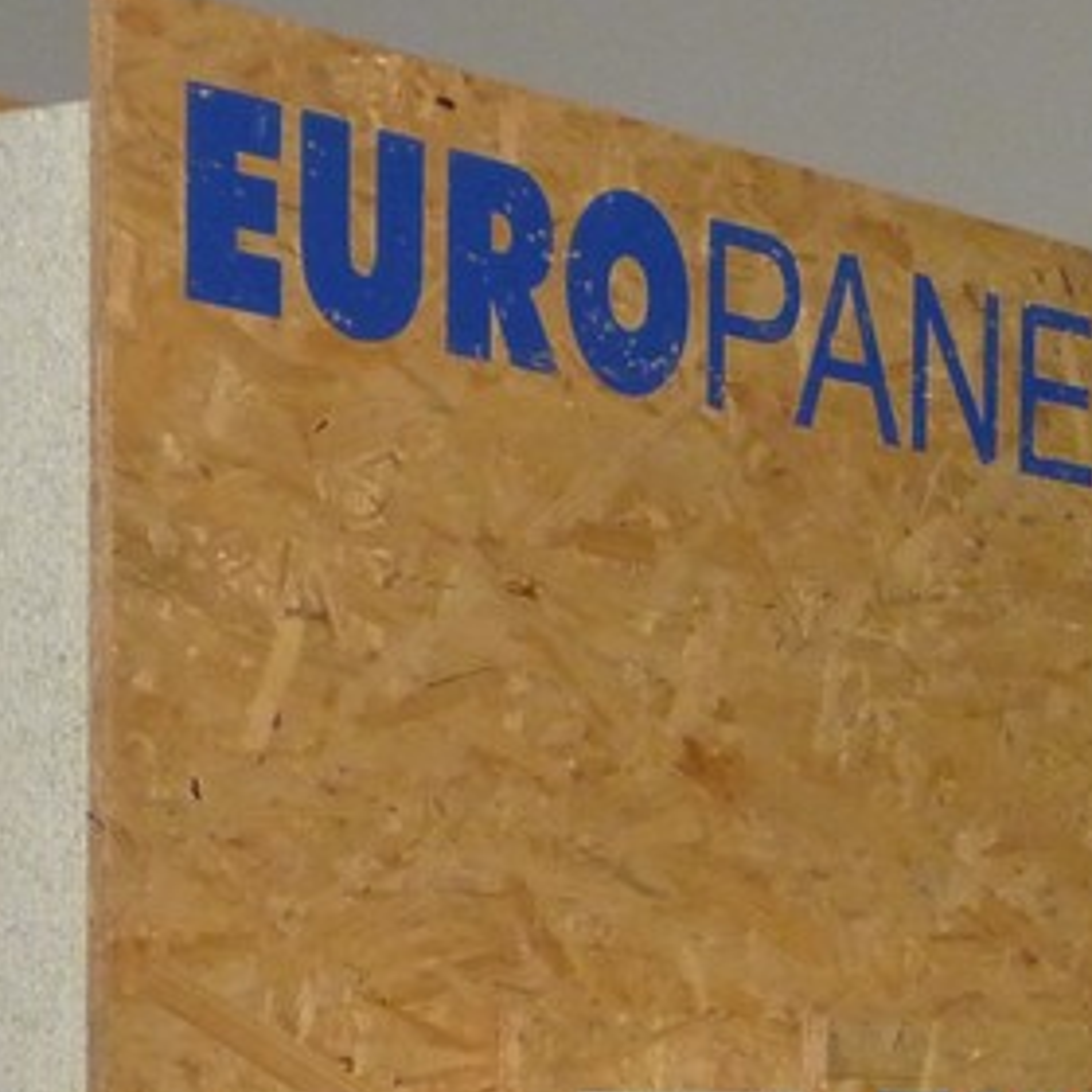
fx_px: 4283
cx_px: 1416
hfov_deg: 14.0
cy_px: 1365
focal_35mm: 120
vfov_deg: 14.0
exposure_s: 1/30
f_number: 3.8
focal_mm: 6.3
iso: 400
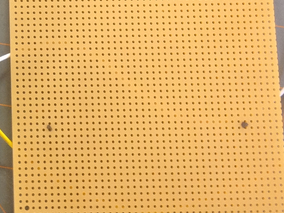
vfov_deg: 15.1
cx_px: -21
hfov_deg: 19.5
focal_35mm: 97
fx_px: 795
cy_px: 39
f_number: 2.4
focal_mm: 4.28
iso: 125
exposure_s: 1/15
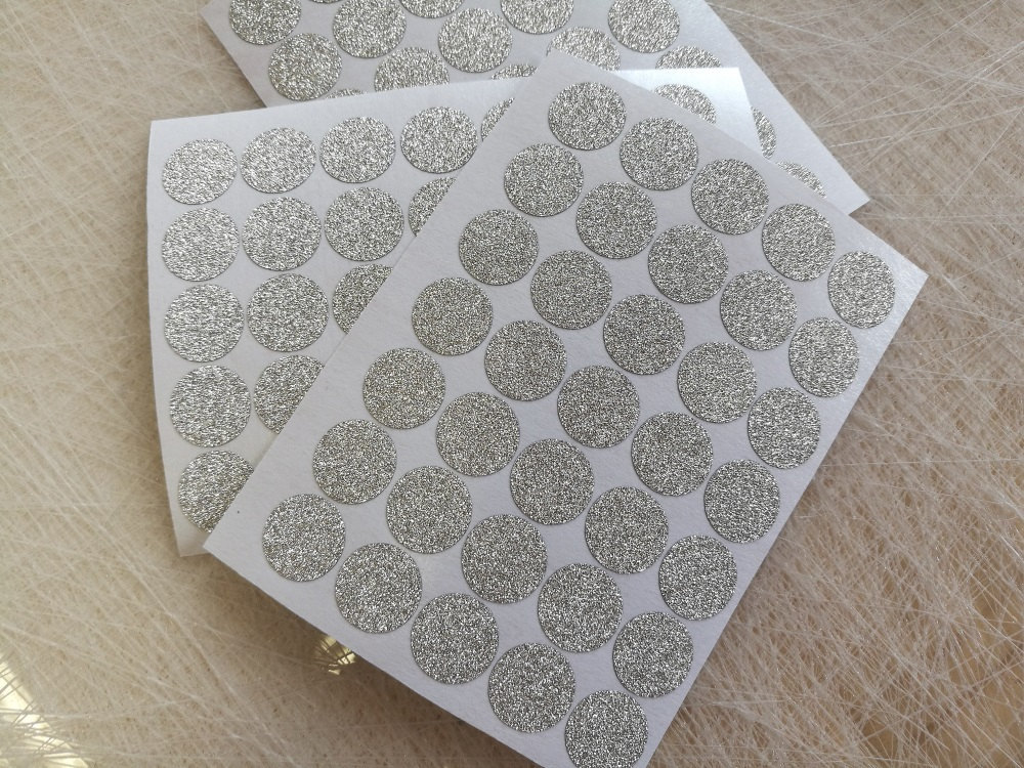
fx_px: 799
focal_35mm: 27
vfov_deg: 51.4
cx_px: 512
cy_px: 384
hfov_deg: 65.3
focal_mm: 4.5
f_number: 2.2
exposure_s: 1/50
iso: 64
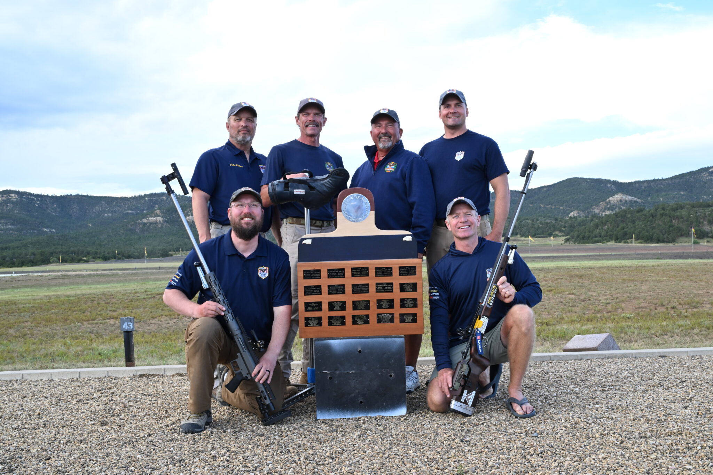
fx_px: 733
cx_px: 356
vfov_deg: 35.9
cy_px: 238
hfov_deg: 51.9
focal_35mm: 37
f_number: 18
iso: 720
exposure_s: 1/40
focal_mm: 37
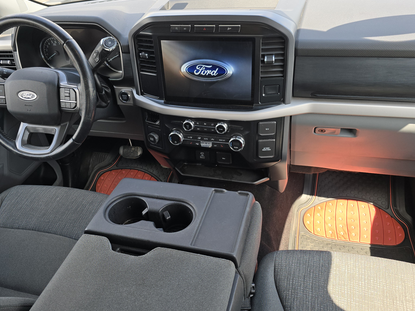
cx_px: 202
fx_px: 360
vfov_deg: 46.8
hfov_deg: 60.0
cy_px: 163
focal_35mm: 30
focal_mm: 6.3
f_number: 1.7
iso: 20
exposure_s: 1/180
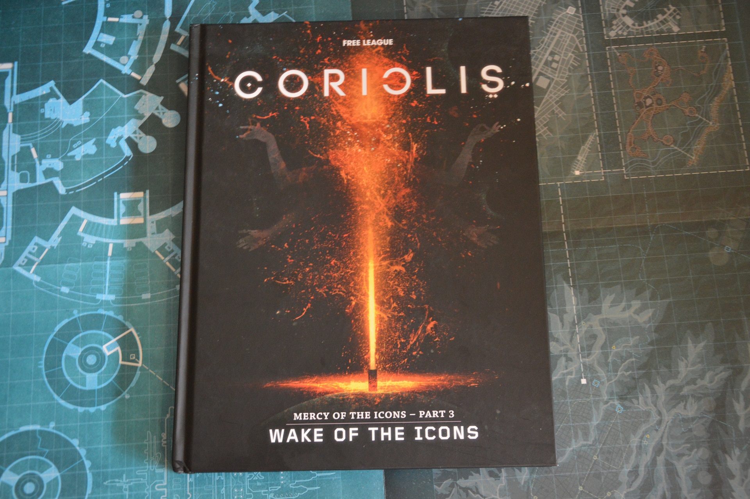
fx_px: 937
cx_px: 375
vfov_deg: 29.8
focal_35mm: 45
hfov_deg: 43.6
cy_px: 250
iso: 1400
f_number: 4.2
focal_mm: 30
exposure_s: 1/15
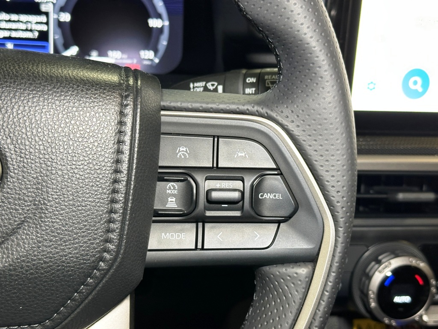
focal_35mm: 48
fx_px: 607
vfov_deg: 30.3
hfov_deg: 39.7
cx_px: 219
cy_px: 164
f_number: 1.78
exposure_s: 1/40
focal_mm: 6.86
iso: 320
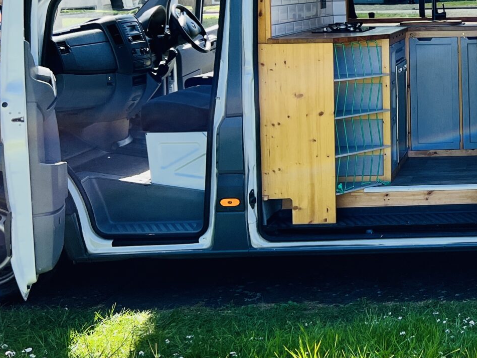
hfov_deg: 25.3
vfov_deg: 20.5
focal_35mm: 70
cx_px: 555
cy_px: 20
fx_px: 964
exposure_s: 1/2915
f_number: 1.5
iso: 50
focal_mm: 5.7
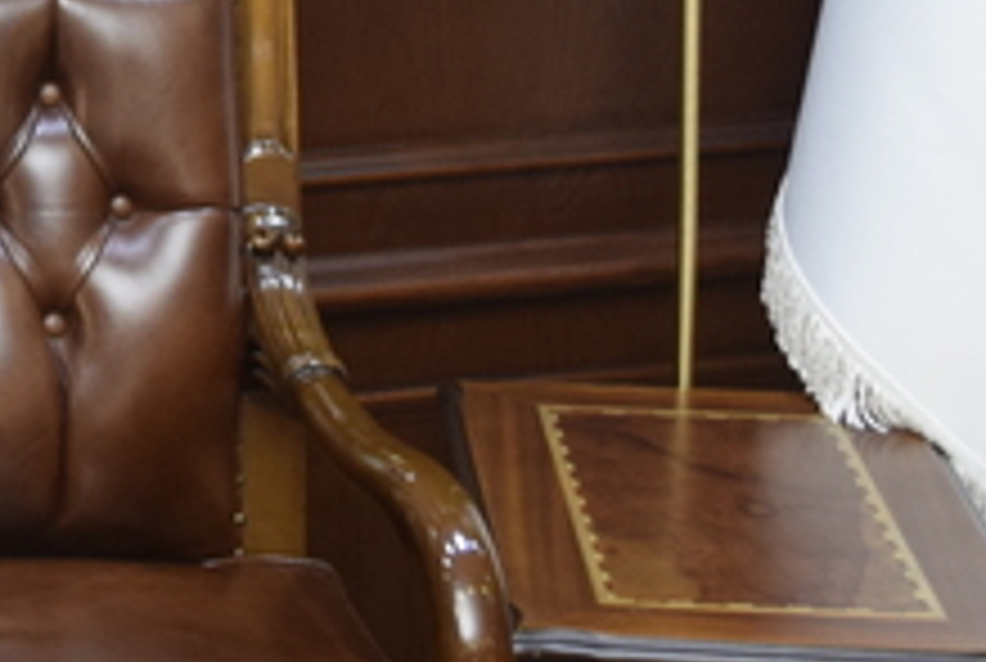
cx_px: -871
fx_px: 3842
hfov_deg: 13.0
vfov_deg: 9.6
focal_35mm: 140
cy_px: -320
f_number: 3.8
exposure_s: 1/60
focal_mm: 20
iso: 900
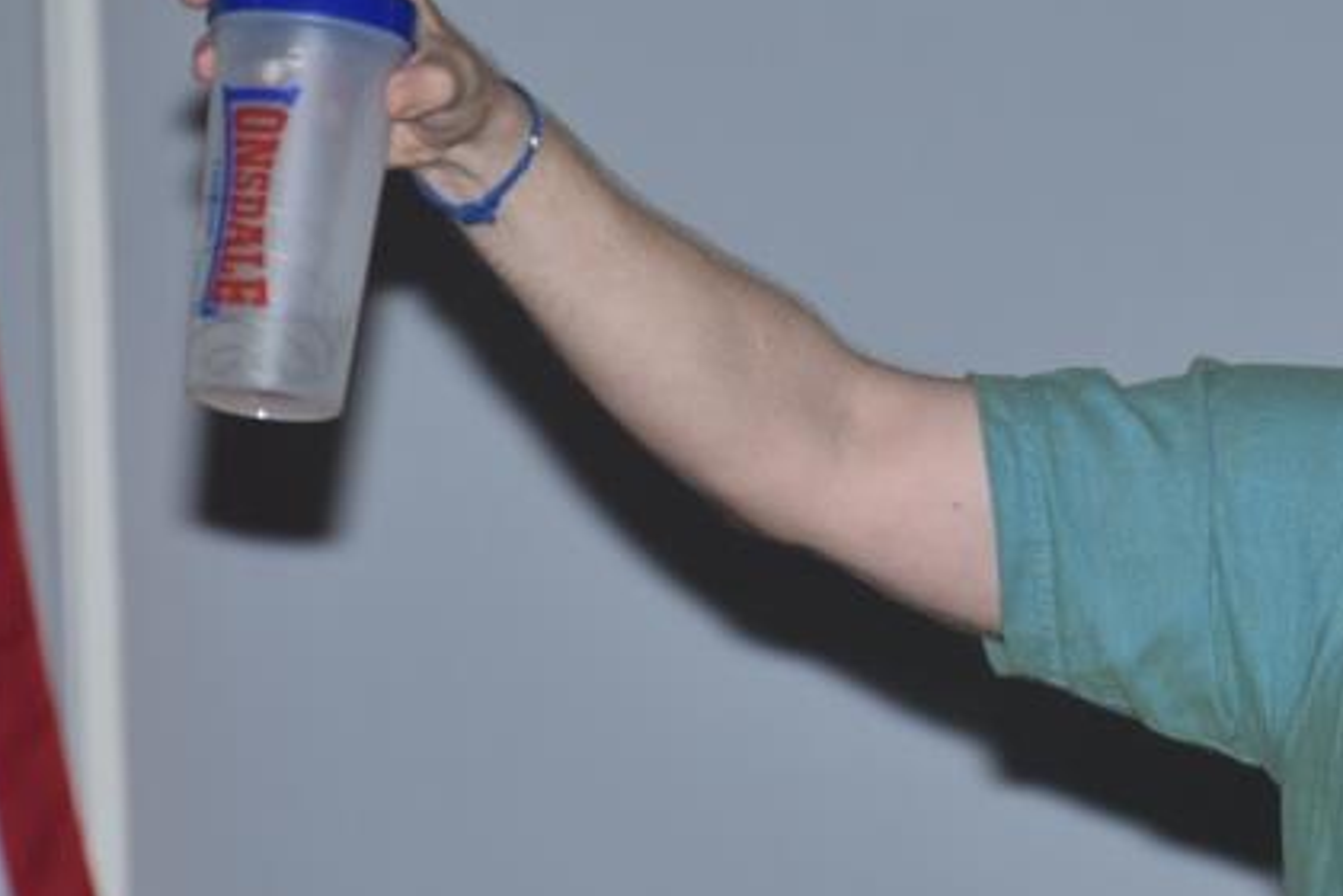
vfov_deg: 2.6
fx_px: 19994
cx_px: 953
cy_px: 392
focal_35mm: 536
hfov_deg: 3.8
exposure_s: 1/200
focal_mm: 220
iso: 400
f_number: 5.3
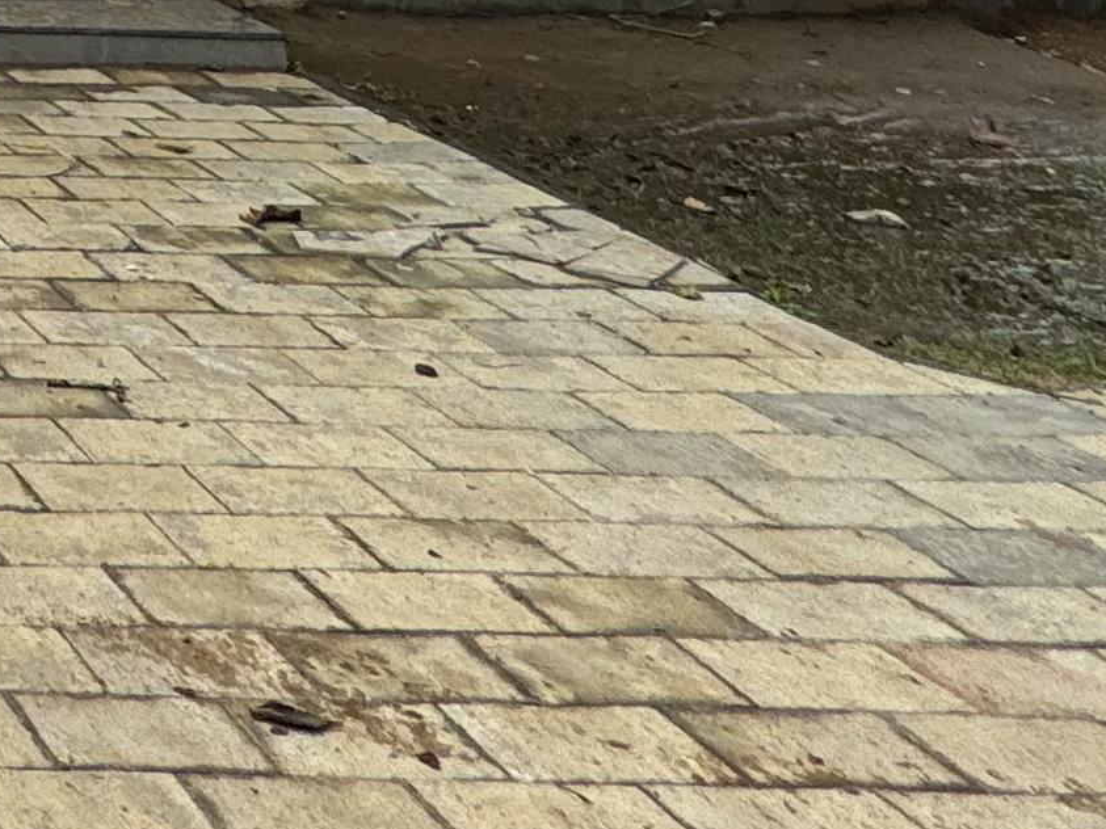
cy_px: -1135
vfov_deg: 14.6
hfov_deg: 20.0
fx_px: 2140
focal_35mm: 67
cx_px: -941
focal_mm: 2.22
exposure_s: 1/456
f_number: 2.2
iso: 40
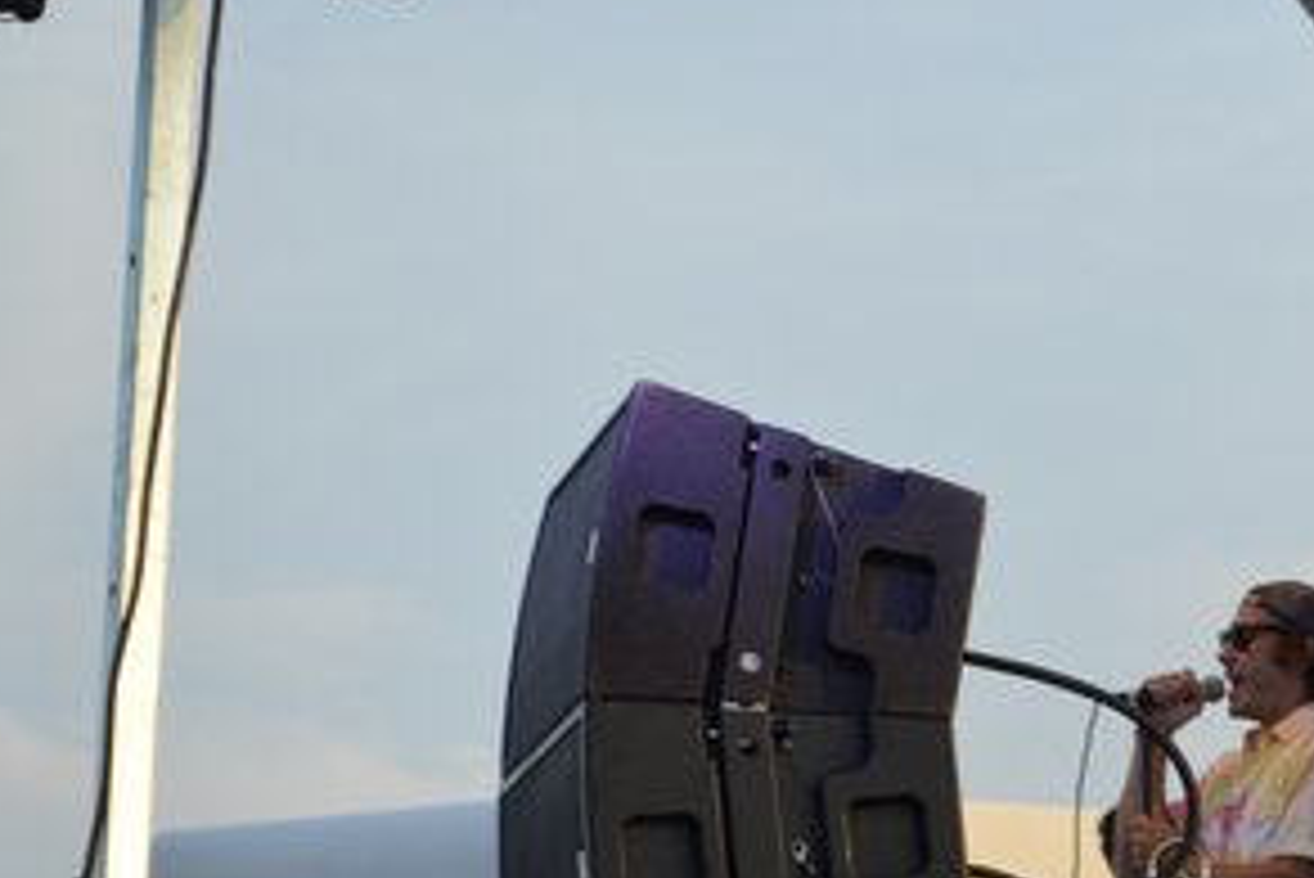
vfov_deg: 8.0
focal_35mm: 170
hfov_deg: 12.0
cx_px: 1251
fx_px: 6209
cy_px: 851
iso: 200
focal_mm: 55
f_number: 7.1
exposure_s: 1/200
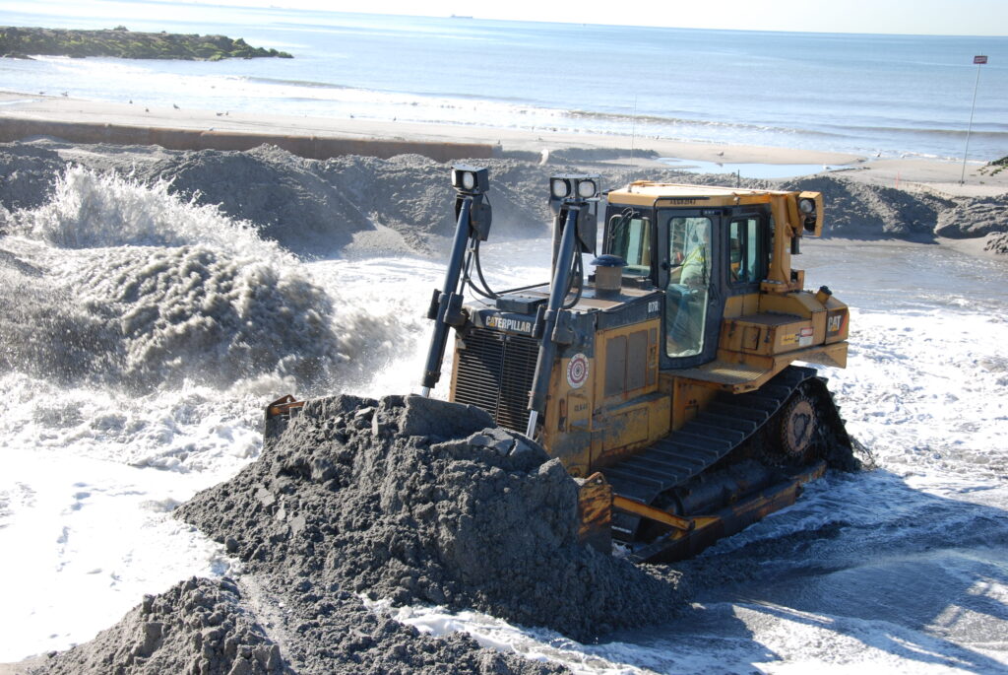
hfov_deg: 38.8
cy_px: 338
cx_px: 504
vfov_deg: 26.5
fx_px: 1429
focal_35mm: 51
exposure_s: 1/160
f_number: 6.3
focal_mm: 34
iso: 100
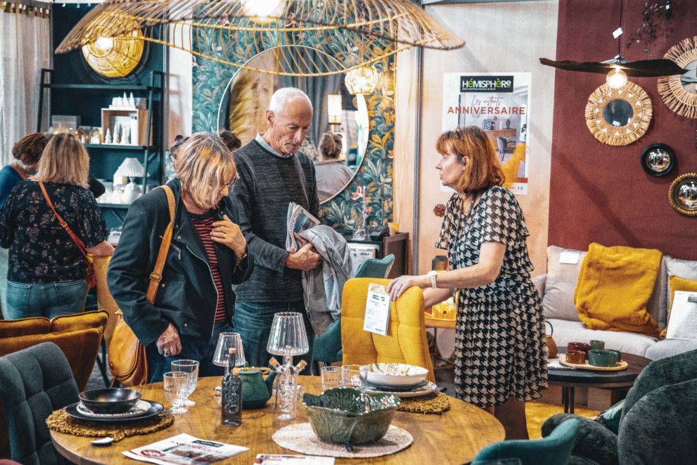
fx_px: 1259
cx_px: 348
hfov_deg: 31.0
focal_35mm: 65
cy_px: 232
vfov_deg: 20.9
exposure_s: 1/50
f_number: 4
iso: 3200
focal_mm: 65
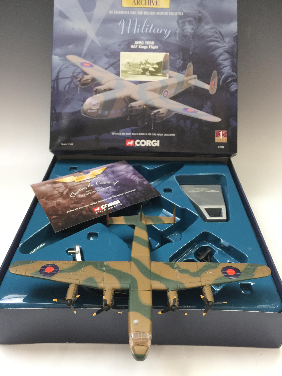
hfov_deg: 48.2
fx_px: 315
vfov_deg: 61.7
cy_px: 188
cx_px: 141
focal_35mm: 29
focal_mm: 4.15
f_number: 2.2
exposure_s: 1/17
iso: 50
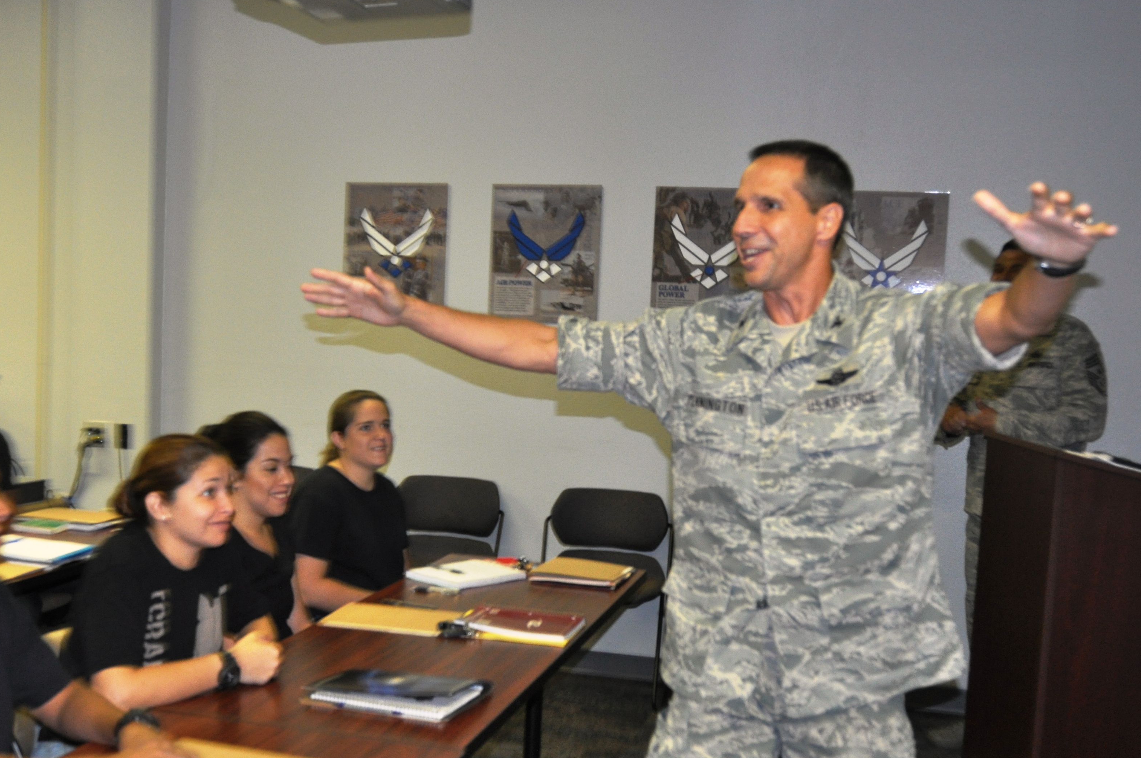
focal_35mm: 53
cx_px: 470
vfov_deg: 25.4
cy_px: 453
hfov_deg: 37.4
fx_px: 1678
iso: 800
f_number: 4
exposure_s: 1/60
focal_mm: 26
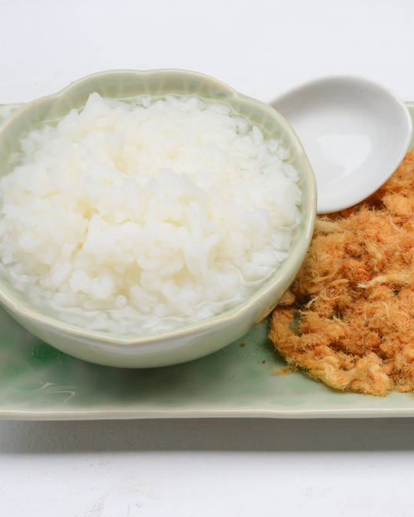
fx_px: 1302
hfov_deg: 18.0
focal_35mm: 85
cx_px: 276
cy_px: 257
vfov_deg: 22.5
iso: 320
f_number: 18
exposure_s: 1/50
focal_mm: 60
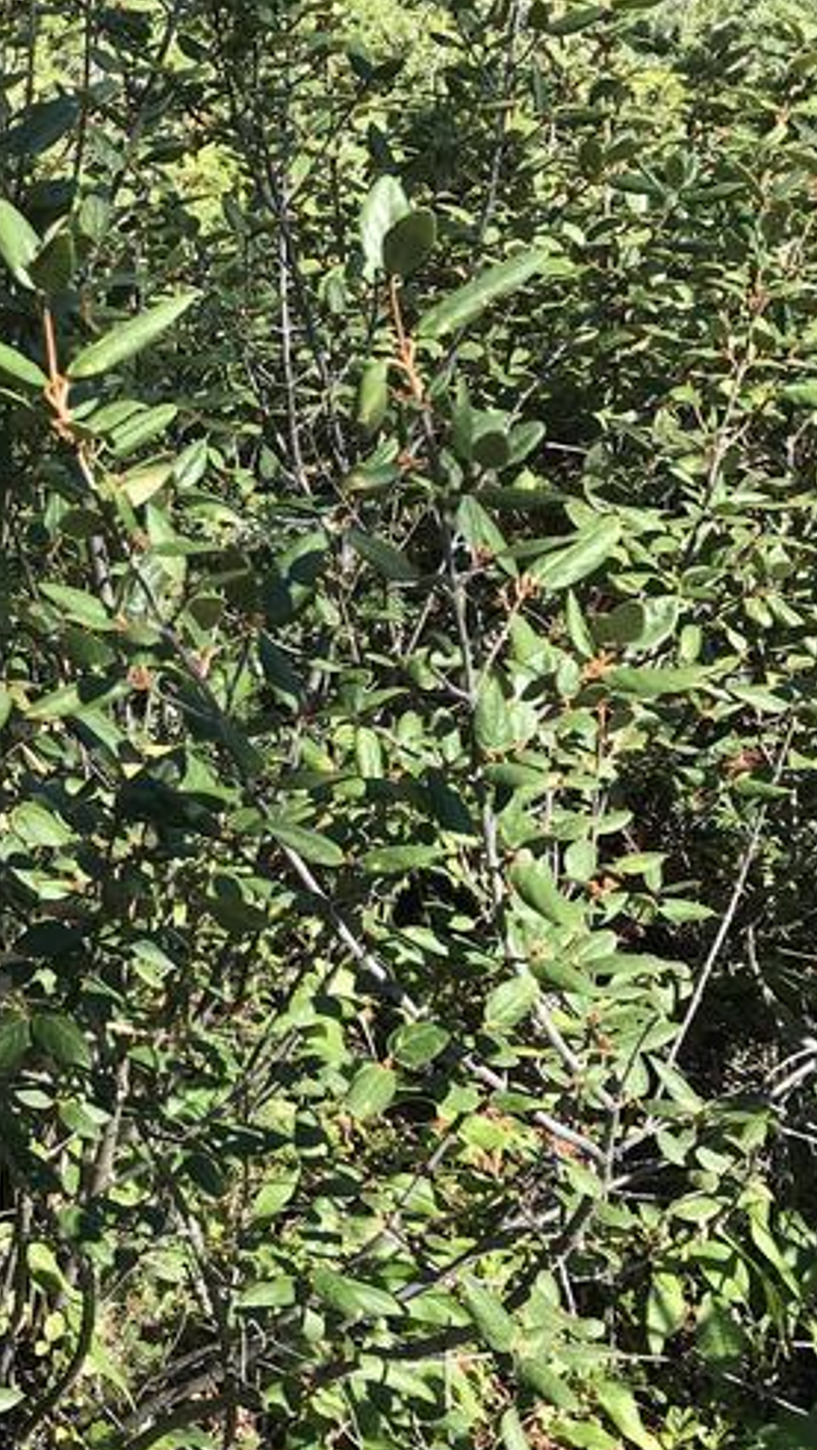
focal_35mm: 62
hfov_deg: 19.0
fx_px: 2386
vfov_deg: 33.8
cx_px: 53
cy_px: 610
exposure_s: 1/833
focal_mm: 3.99
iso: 20
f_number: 1.8
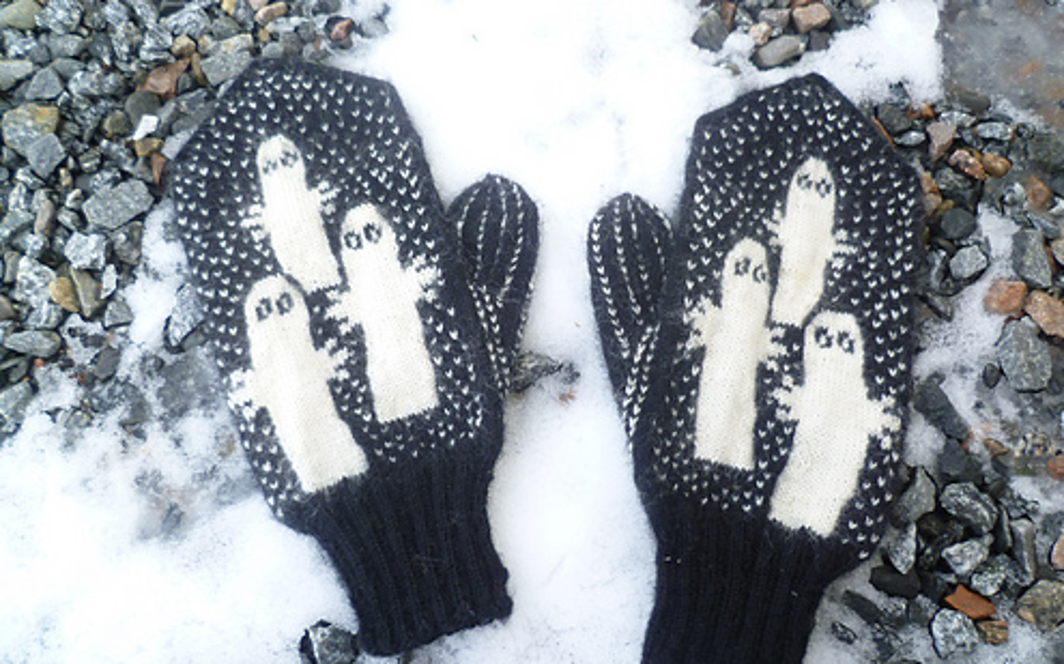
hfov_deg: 62.9
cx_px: 535
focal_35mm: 30
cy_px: 311
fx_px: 870
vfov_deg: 41.8
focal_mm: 5
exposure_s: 1/160
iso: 80
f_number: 2.8
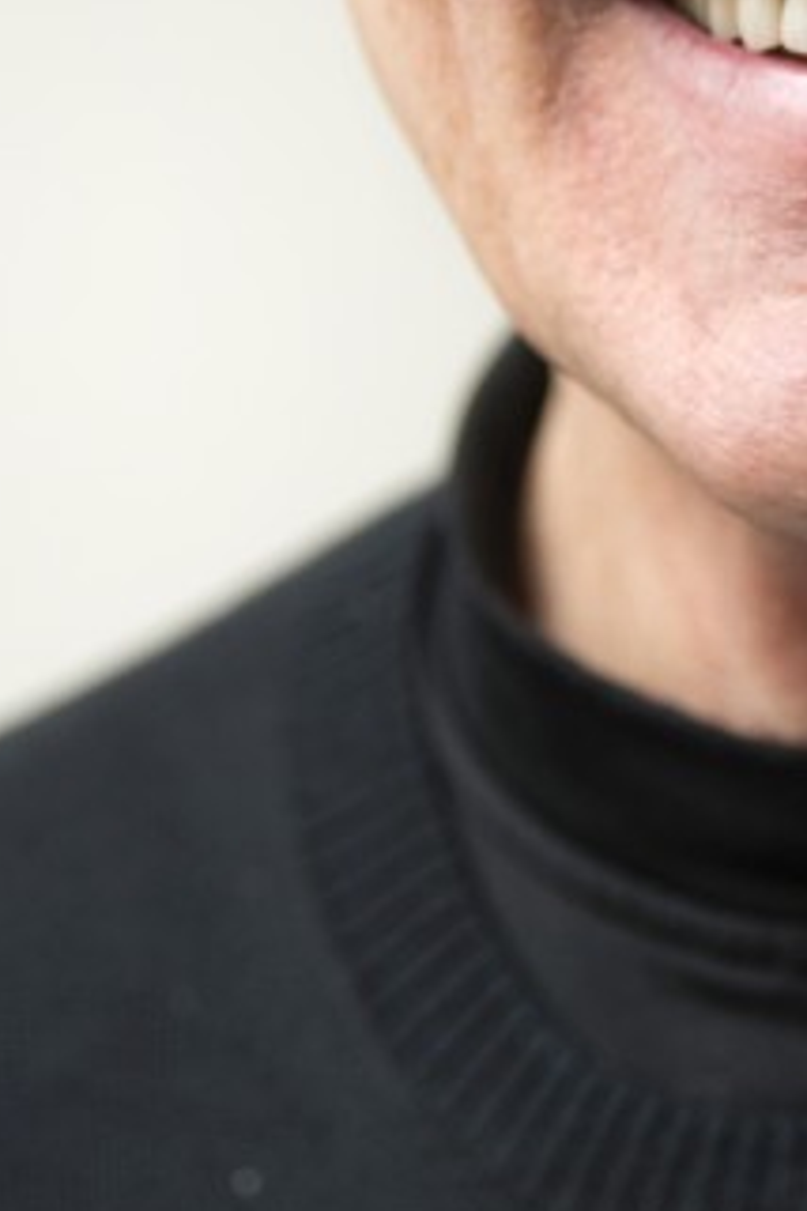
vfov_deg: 6.3
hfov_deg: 4.2
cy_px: 53
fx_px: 10927
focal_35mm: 325
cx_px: 986
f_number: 2.8
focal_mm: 102
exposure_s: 1/160
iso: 560
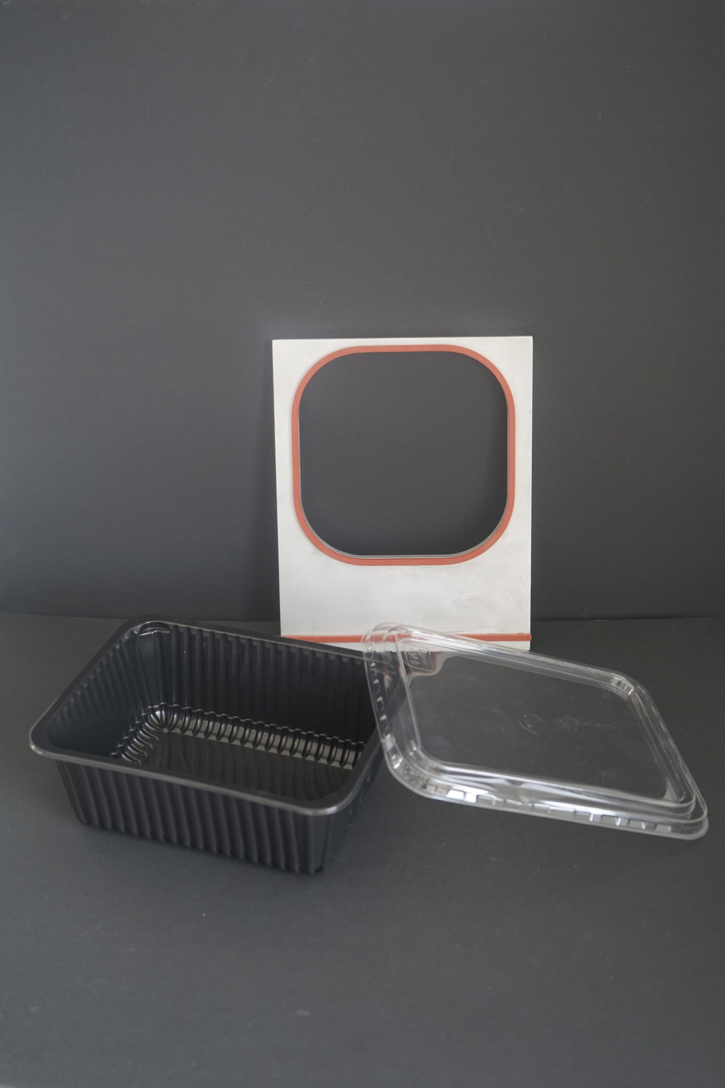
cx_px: 362
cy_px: 544
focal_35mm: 47
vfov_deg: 41.9
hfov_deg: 28.7
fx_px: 1419
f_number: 4.5
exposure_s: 1/160
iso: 500
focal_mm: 47
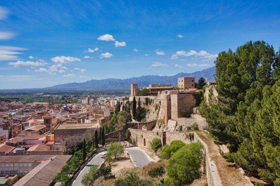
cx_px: 140
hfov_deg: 59.5
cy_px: 93
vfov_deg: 41.7
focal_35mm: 32
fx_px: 245
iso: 100
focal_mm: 21
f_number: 14
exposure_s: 1/125
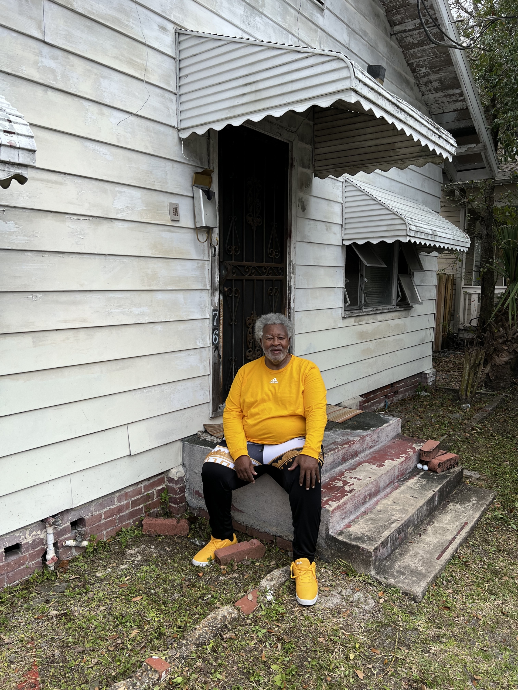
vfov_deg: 67.3
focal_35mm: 26
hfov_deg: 53.1
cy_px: 345
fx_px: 519
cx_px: 259
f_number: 1.5
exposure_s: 1/1869
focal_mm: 5.7
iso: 50
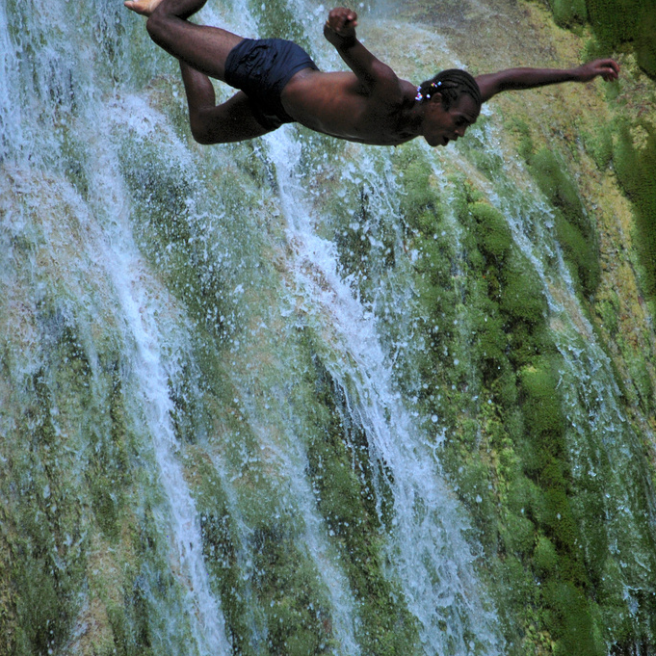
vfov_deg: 4.3
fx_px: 8683
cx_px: 347
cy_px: 311
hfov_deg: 4.3
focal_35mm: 405
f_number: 5.6
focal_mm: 200
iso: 400
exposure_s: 1/640
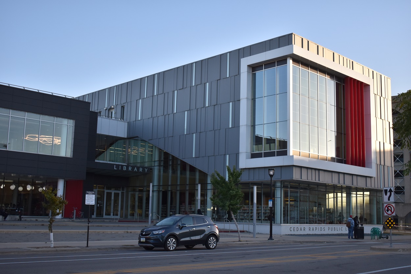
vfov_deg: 30.8
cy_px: 137
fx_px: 497
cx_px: 206
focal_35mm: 44
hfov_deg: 45.0
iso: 400
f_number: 4.5
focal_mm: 29
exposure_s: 1/1000
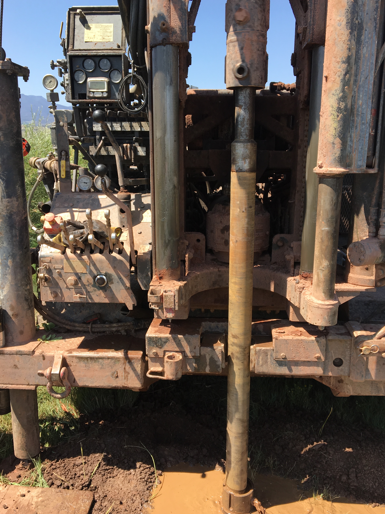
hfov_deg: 44.2
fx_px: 474
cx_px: 202
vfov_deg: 56.8
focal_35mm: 32
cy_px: 259
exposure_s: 1/635
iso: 25
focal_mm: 4.15
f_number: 2.2
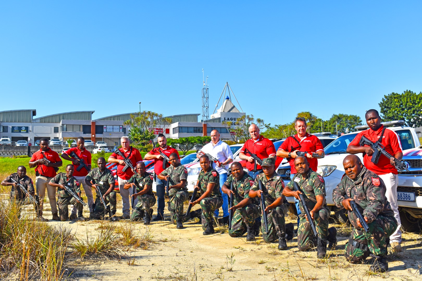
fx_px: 440
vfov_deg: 35.5
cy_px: 140
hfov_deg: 51.3
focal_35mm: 38
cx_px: 211
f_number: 9
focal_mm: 25
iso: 100
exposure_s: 1/320
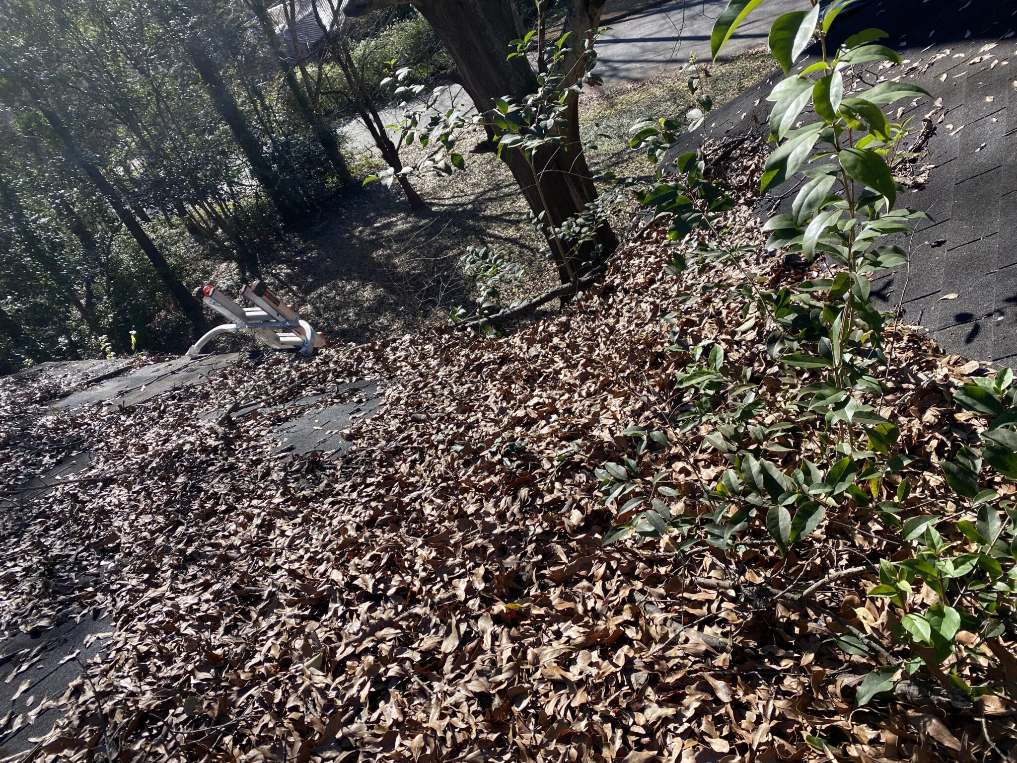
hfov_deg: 67.3
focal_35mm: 26
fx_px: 764
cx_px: 508
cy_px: 382
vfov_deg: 53.1
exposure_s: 1/852
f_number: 1.8
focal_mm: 4.25
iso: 32
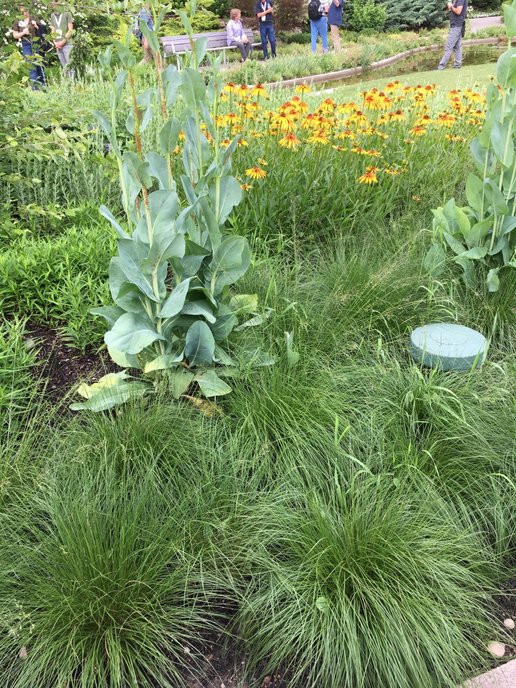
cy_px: 344
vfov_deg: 61.7
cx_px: 258
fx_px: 576
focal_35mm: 29
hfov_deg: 48.2
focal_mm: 4.15
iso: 25
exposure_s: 1/138
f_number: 2.2
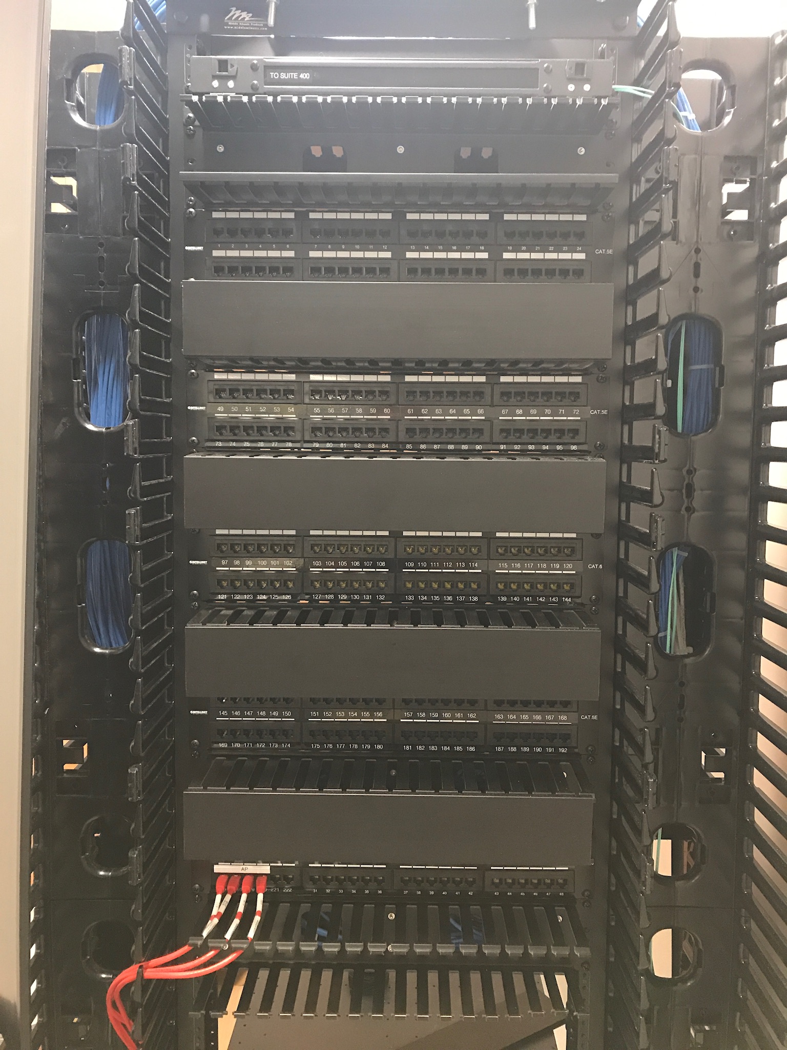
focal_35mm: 28
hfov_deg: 49.7
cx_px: 394
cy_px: 525
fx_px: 849
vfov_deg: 63.4
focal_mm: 3.99
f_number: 1.8
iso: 100
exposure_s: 1/15
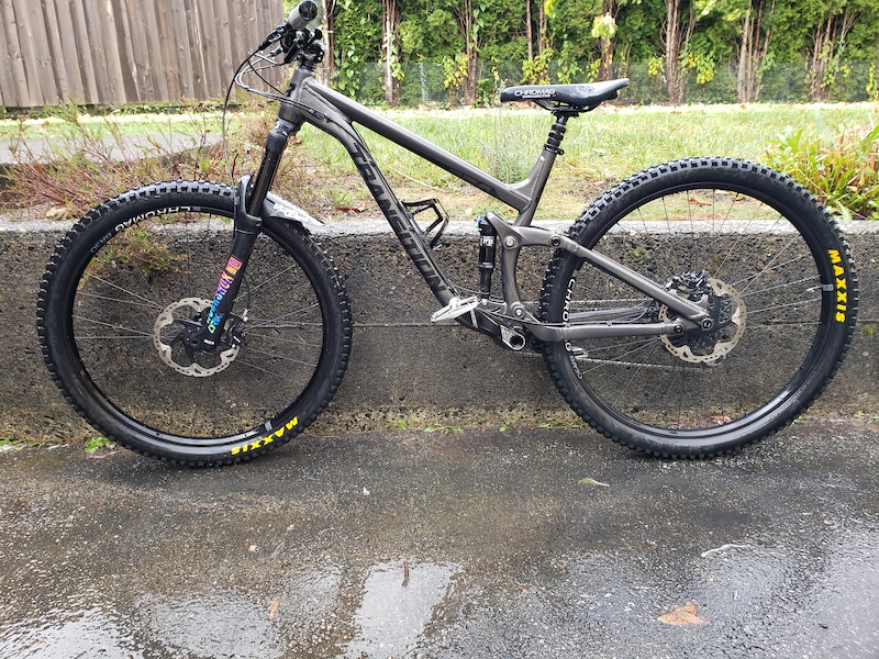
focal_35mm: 26
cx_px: 440
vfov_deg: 53.1
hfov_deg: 67.3
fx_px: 660
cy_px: 330
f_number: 2.4
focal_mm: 4.3
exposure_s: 1/100
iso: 80
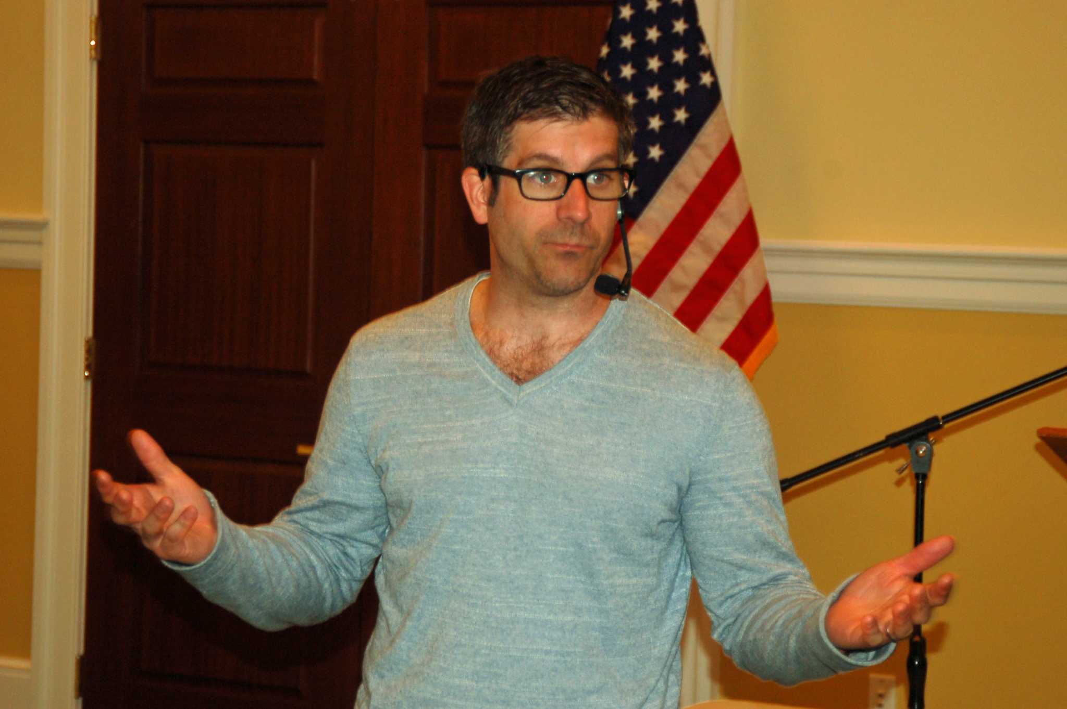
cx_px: 534
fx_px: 2931
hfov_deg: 20.6
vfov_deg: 13.8
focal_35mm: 99
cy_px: 354
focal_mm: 66
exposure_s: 1/60
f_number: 5.3
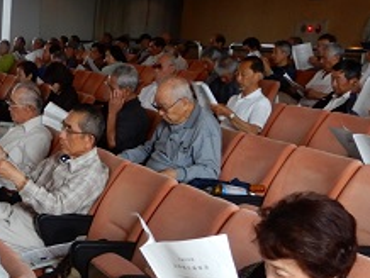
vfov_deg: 22.1
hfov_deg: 27.6
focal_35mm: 66
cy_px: 203
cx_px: -5
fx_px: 706
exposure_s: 1/30
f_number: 3.4
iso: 140
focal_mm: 4.3
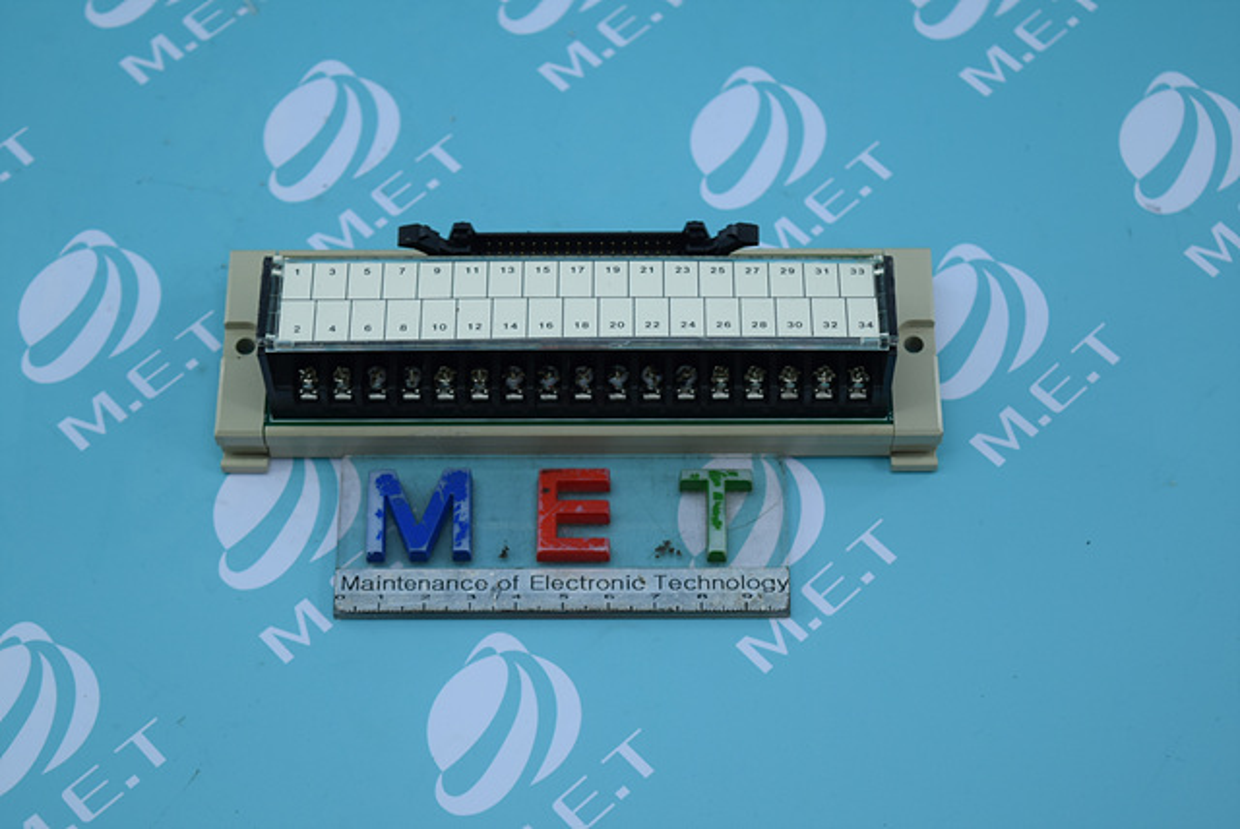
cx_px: 620
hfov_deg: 26.0
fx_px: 2689
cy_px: 414
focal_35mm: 78
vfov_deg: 17.5
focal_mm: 52
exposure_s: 1/160
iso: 400
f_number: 6.3
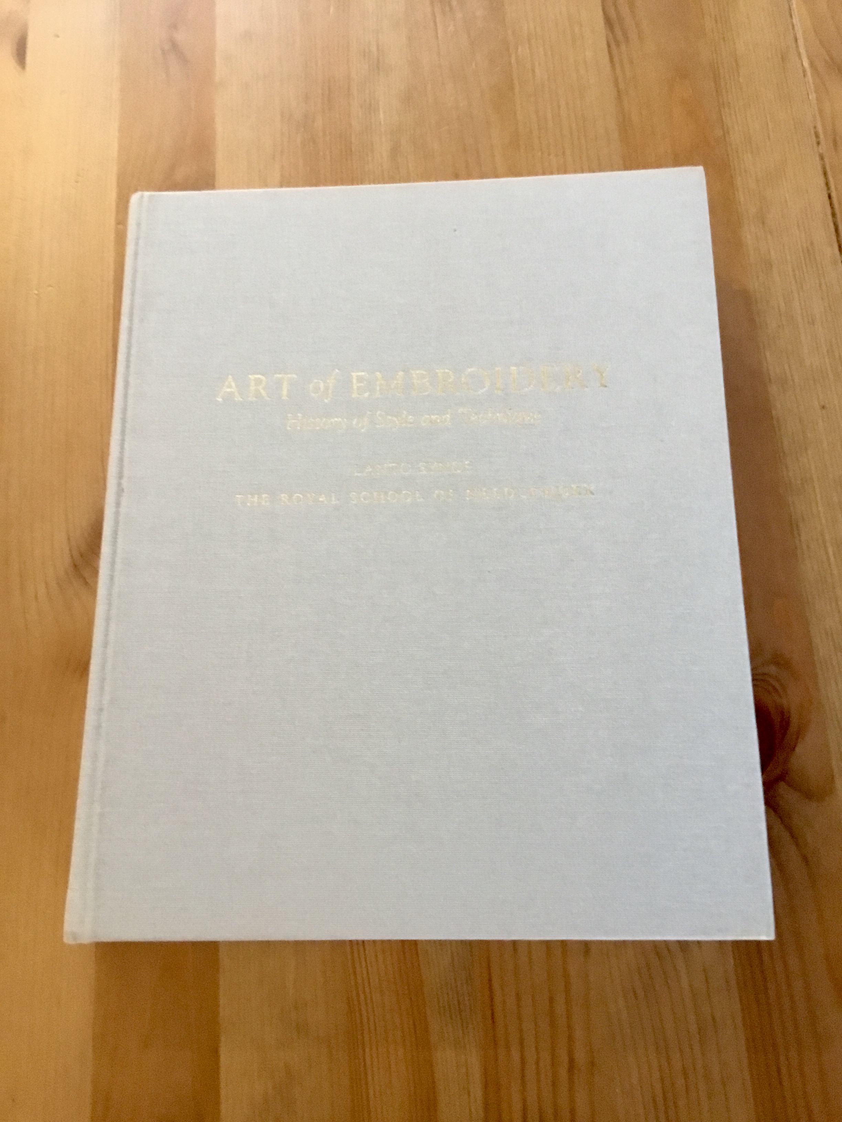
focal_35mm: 31
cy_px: 561
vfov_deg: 58.4
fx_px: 1005
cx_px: 421
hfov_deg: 45.4
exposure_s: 1/17
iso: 200
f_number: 2.4
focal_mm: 3.3
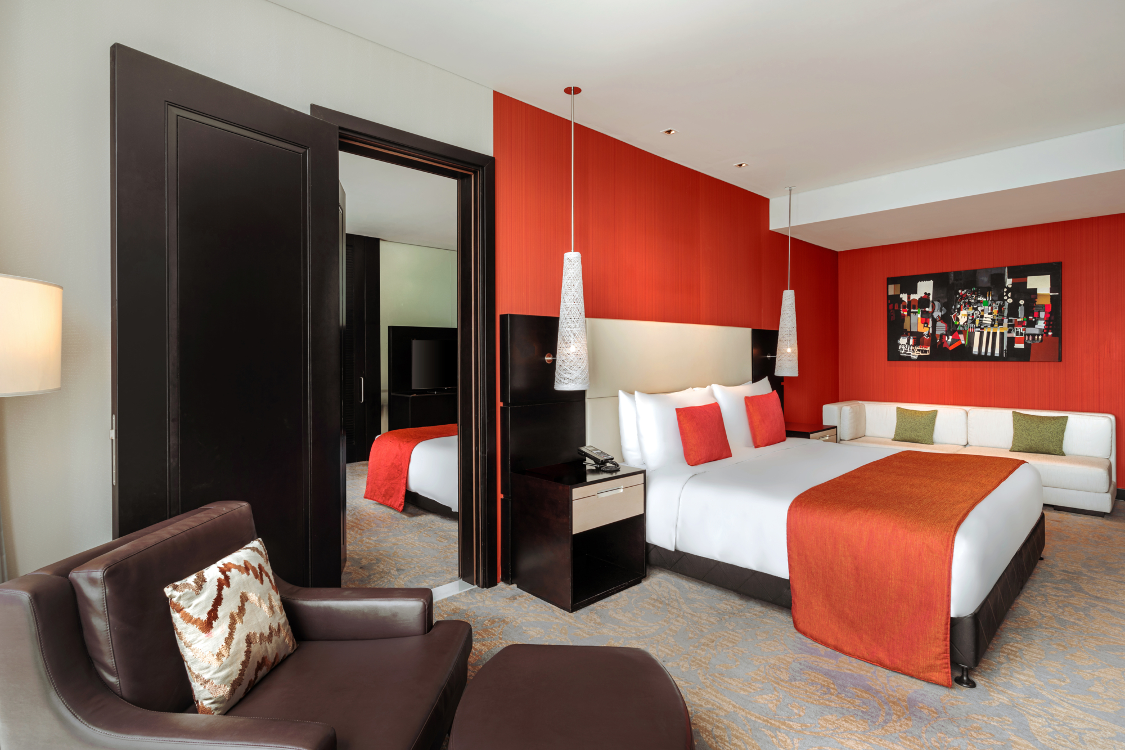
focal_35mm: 18
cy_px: 375
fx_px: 562
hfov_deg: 90.0
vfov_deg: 67.4
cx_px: 562
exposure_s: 1/8
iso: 100
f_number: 9
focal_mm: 18
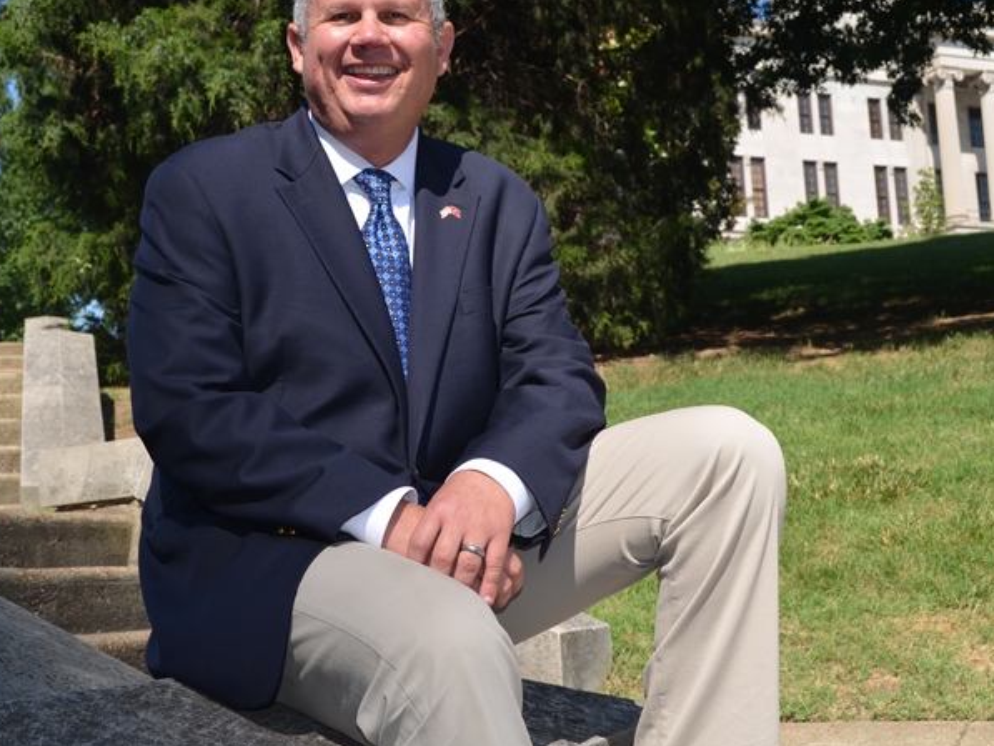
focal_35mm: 54
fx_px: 1551
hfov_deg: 35.4
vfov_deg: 27.0
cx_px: 401
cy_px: 328
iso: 100
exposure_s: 1/200
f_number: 7.1
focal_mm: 28
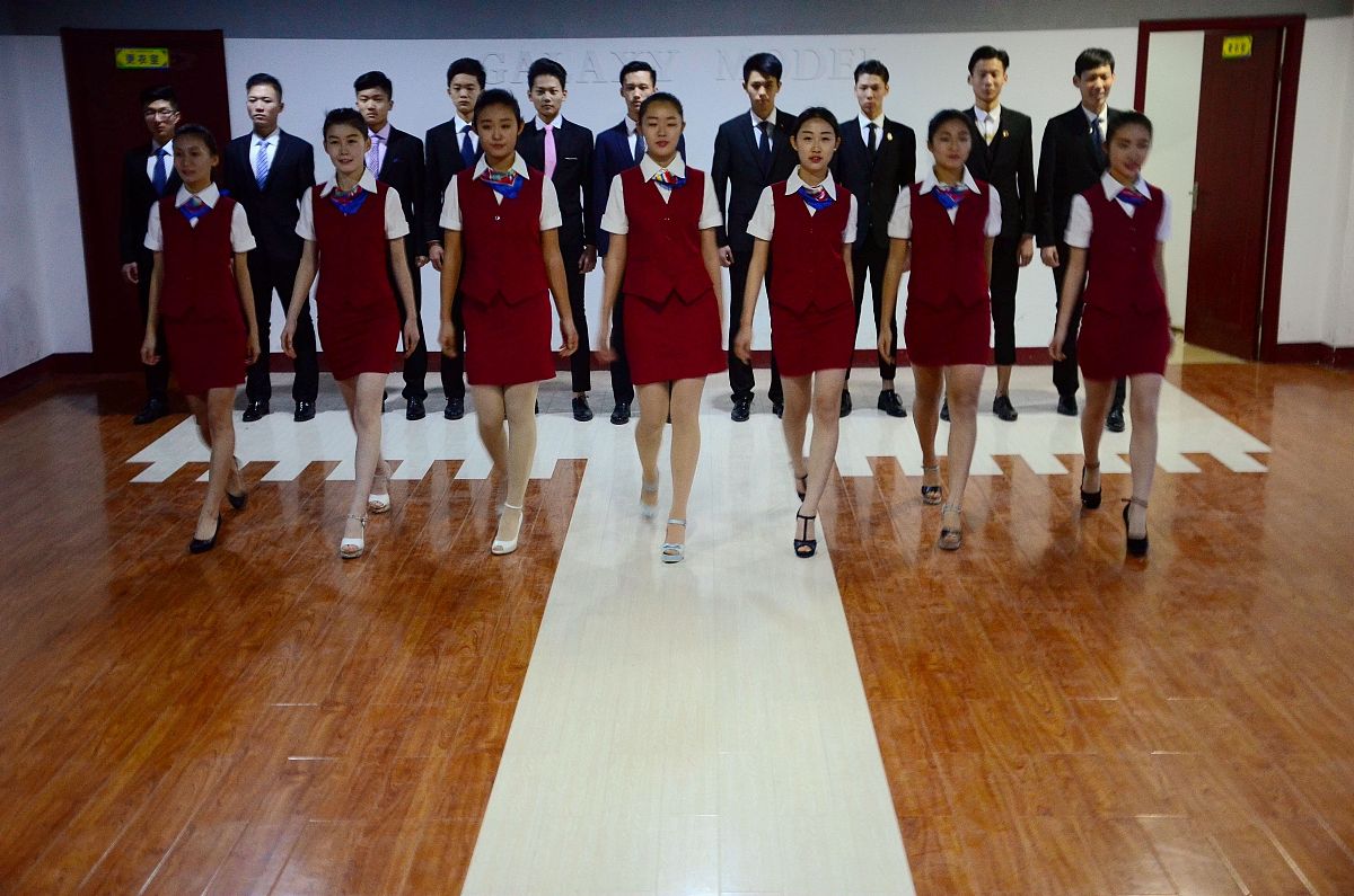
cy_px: 448
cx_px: 677
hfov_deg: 43.7
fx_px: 1689
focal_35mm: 45
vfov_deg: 29.7
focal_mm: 30
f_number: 4.2
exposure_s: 1/25
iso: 1600
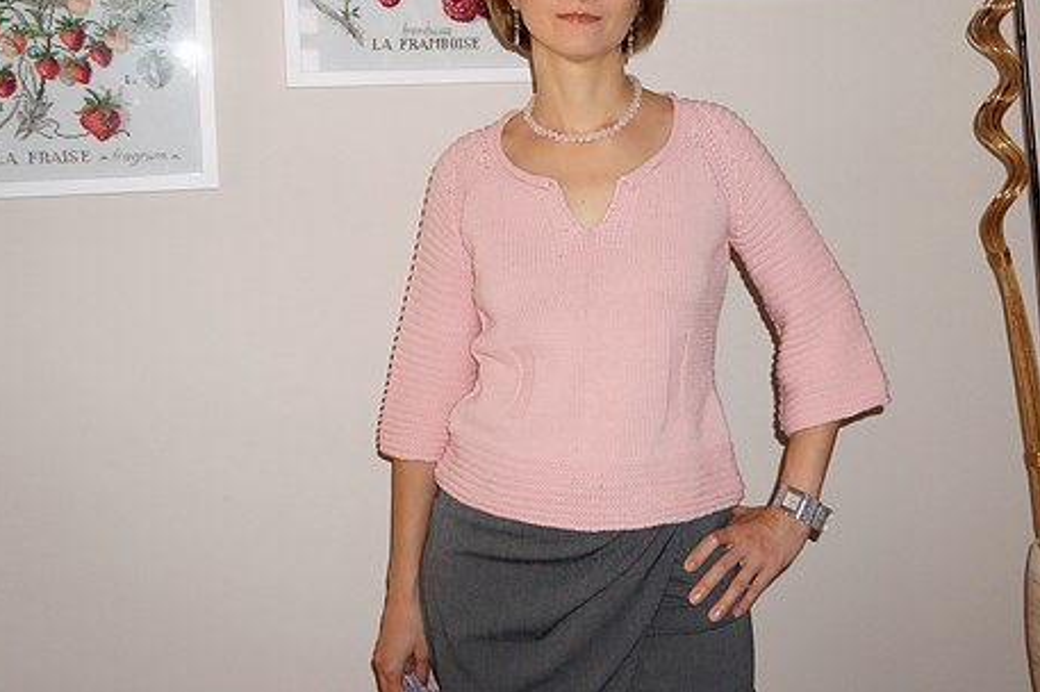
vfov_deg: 31.5
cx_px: 605
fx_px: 1212
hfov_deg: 46.3
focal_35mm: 42
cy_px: 211
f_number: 3.5
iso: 800
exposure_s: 1/160
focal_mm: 20
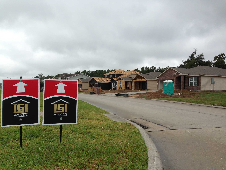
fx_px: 215
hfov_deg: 55.4
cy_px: 85
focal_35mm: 33
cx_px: 113
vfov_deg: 42.9
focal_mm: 4.13
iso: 50
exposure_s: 1/609
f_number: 2.4
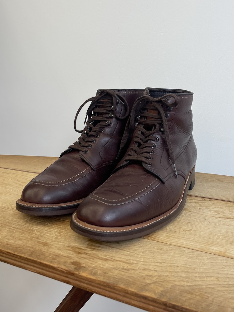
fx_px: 225
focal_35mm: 25
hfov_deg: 54.9
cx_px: 117
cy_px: 156
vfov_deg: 69.4
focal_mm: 5.1
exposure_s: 1/198
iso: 32
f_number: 1.6
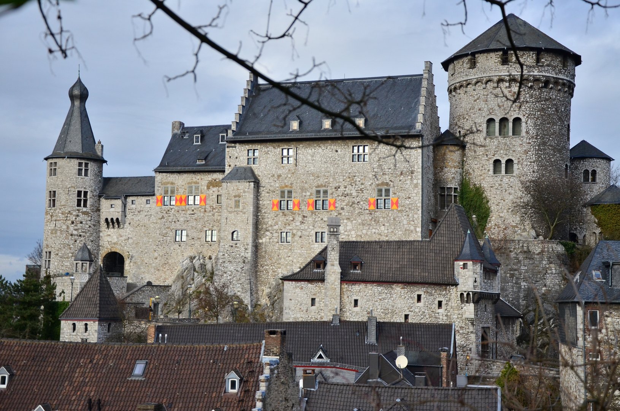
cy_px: 206
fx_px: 1031
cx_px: 310
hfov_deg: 33.5
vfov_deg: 22.5
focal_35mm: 60
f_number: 5.6
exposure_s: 1/2000
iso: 400
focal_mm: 40
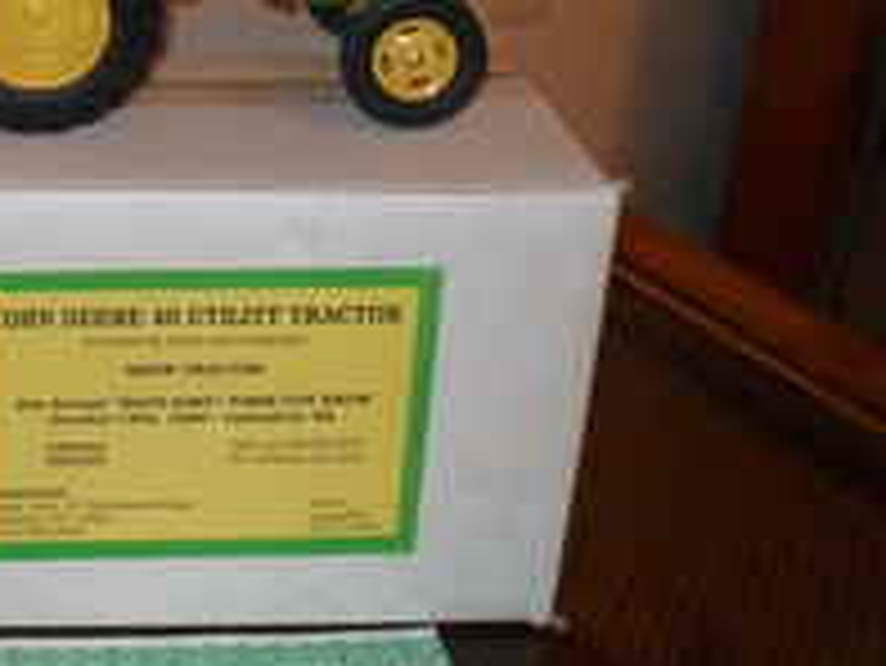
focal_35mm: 61
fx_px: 1562
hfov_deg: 30.7
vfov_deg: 24.1
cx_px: 148
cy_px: 328
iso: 400
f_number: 2.8
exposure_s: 1/45
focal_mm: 6.2
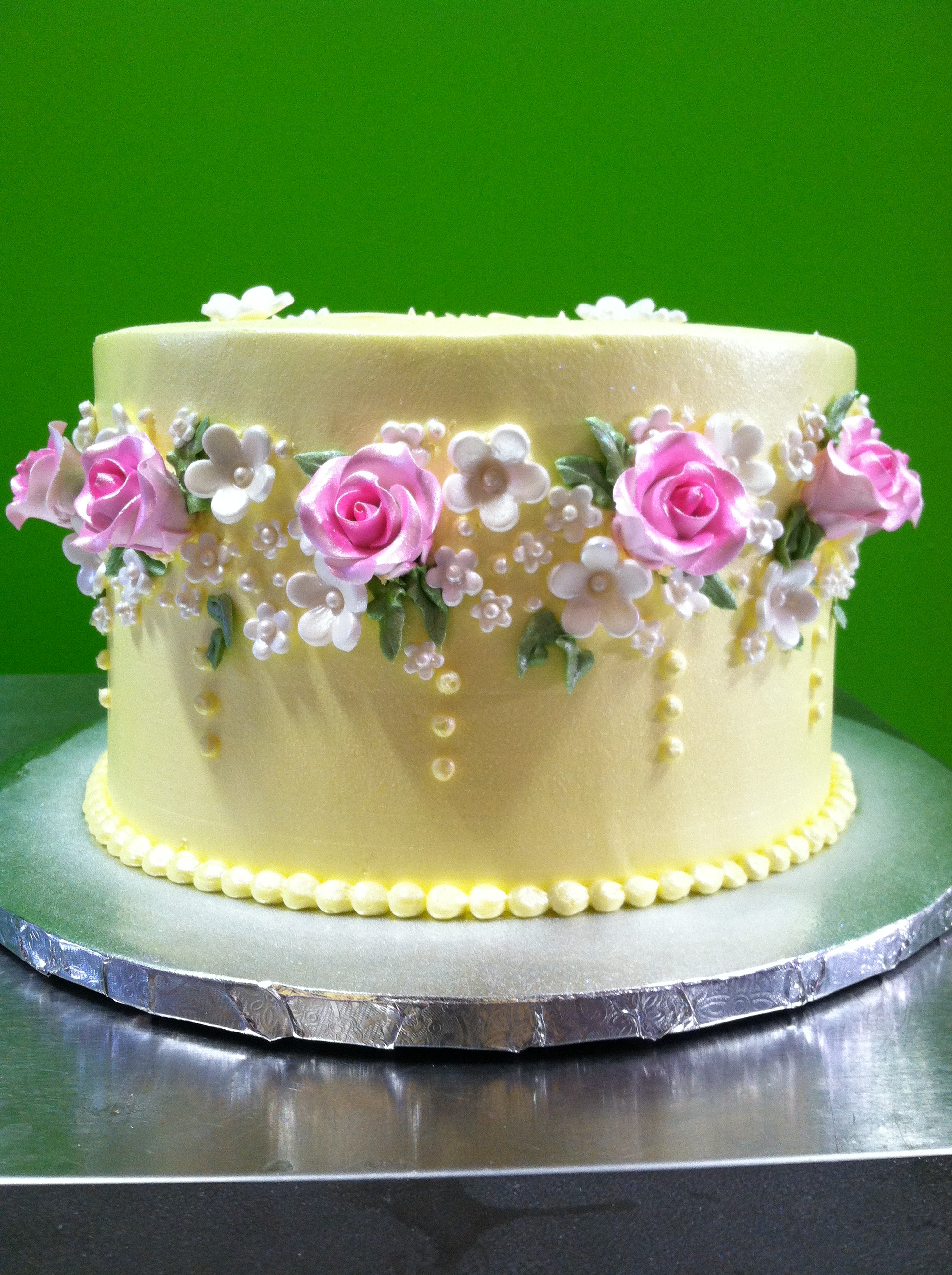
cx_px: 476
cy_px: 638
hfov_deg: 40.6
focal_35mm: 35
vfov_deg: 52.7
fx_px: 1287
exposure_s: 1/15
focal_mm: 3.85
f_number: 2.8
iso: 125
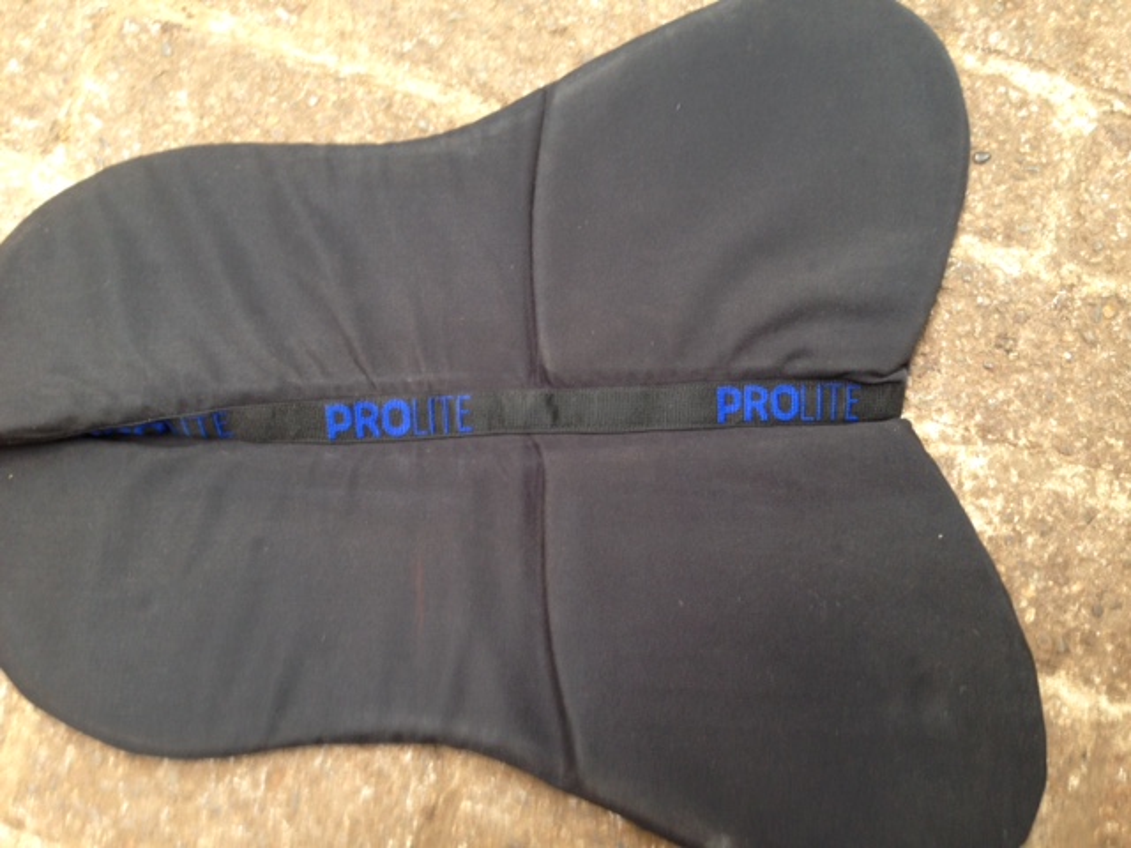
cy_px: 424
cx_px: 566
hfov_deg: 55.4
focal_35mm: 33
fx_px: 1078
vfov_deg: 42.9
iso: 50
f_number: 2.4
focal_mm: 4.12
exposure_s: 1/24
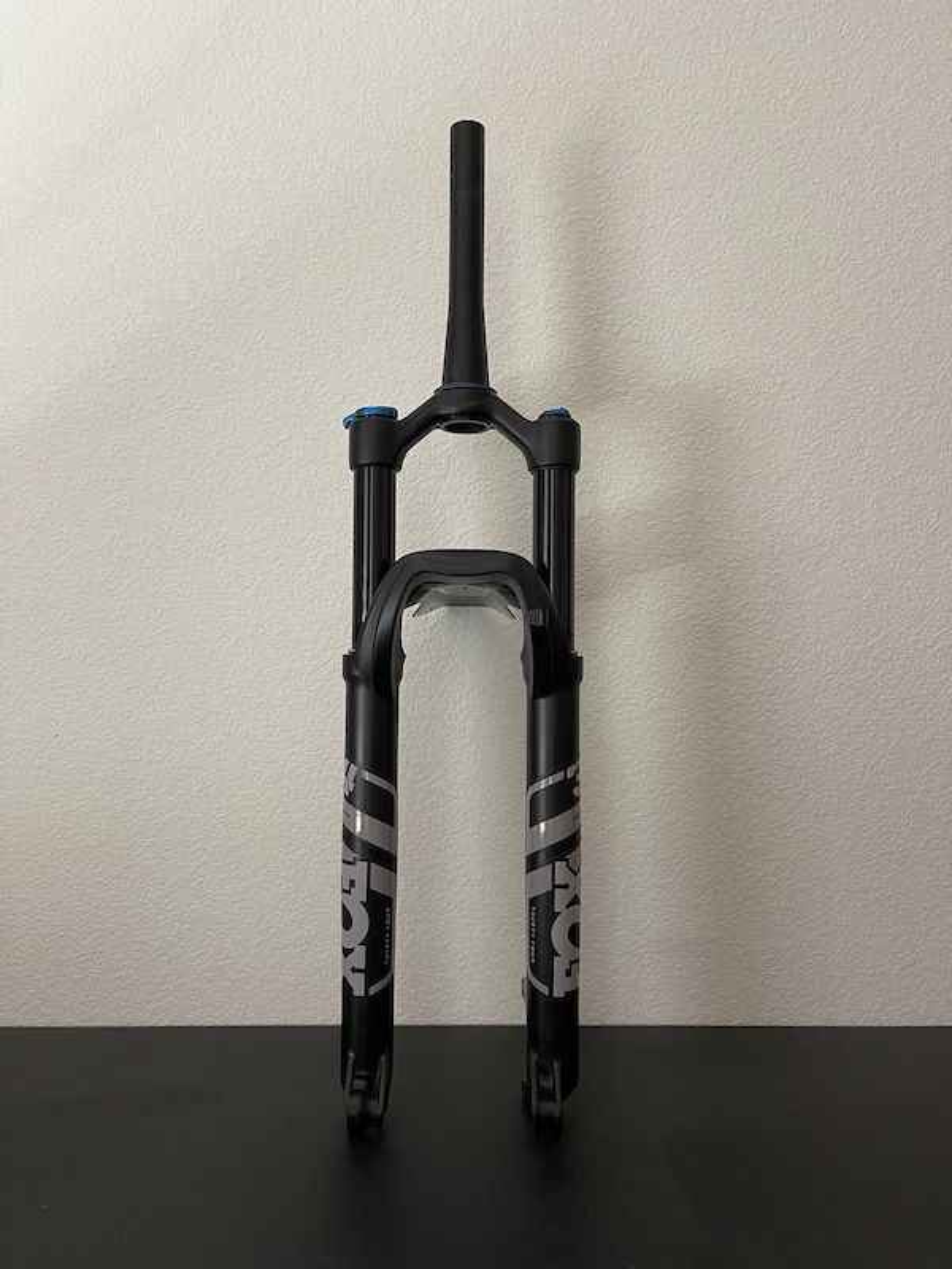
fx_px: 953
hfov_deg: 53.1
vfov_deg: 67.3
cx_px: 476
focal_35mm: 26
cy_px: 634
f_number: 1.6
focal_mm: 5.1
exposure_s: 1/60
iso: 250
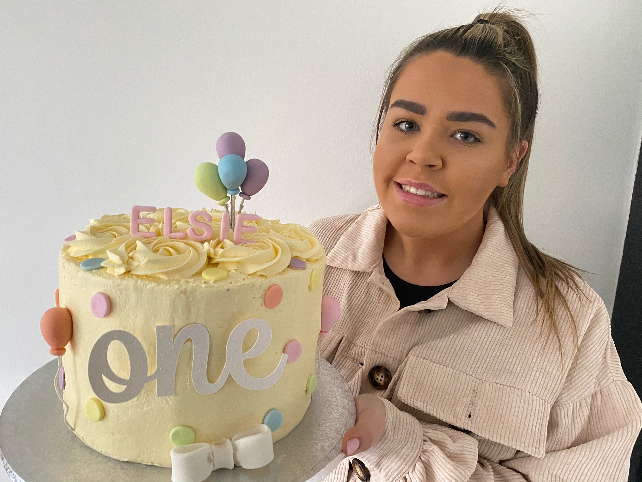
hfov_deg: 67.3
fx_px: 482
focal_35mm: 26
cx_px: 321
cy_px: 241
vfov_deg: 53.1
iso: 500
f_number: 1.8
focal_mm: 4.25
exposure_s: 1/45
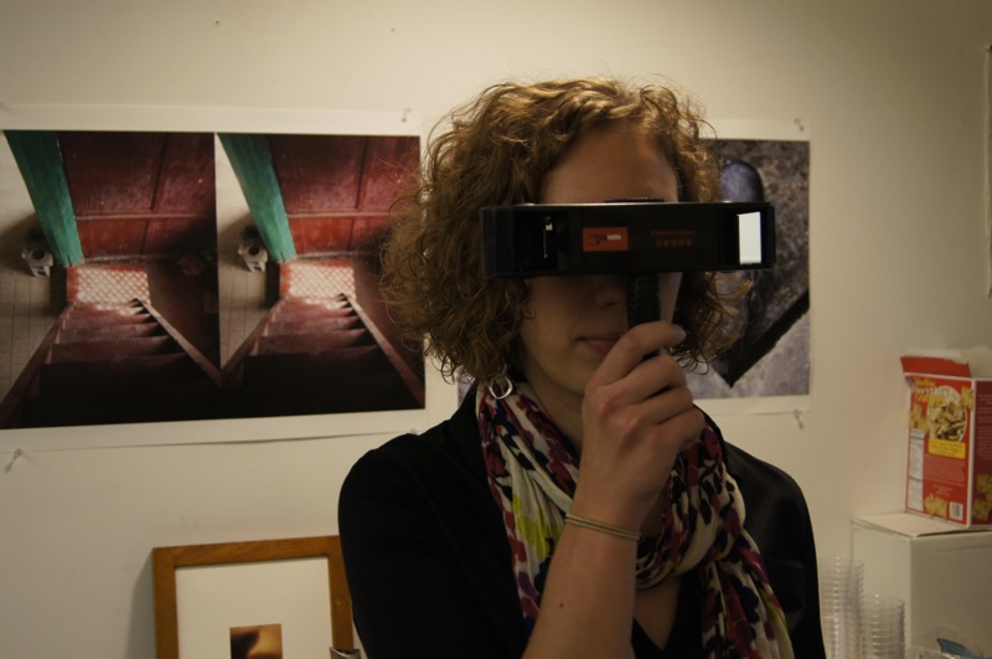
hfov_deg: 43.7
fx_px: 1238
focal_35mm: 45
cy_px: 330
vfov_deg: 29.8
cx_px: 496
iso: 400
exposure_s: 1/20
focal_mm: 30
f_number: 4.5
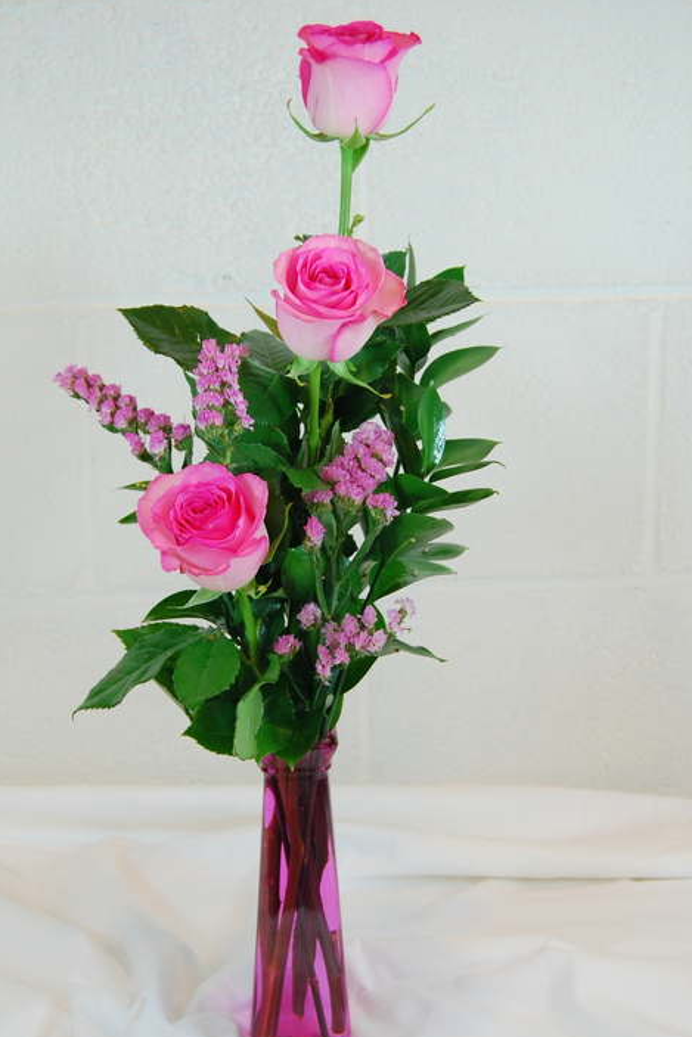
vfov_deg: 34.5
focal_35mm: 58
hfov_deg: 23.4
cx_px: 319
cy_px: 563
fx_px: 1671
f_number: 6.3
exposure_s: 1/60
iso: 400
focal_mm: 34
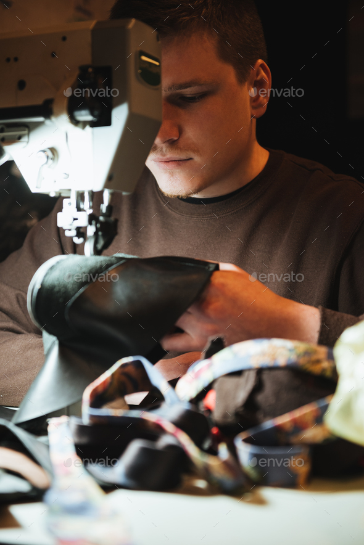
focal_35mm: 60
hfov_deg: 22.6
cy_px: 272
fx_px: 909
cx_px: 182
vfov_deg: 33.4
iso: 800
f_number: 3.2
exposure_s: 1/100
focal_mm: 60
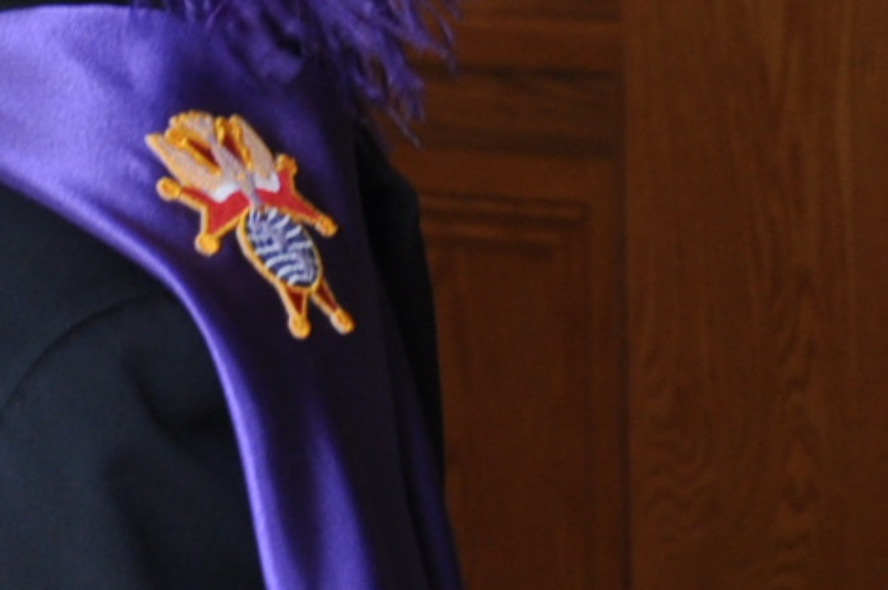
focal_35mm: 231
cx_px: -1046
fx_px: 5690
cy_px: 2
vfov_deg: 5.9
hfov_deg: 8.4
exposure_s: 1/80
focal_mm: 34
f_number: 4.5
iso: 400
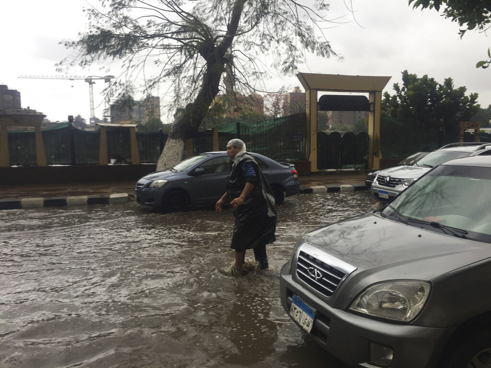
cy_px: 184
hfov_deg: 61.7
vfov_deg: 48.2
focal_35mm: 29
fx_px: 411
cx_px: 246
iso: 32
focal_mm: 4.15
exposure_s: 1/110
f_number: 2.2
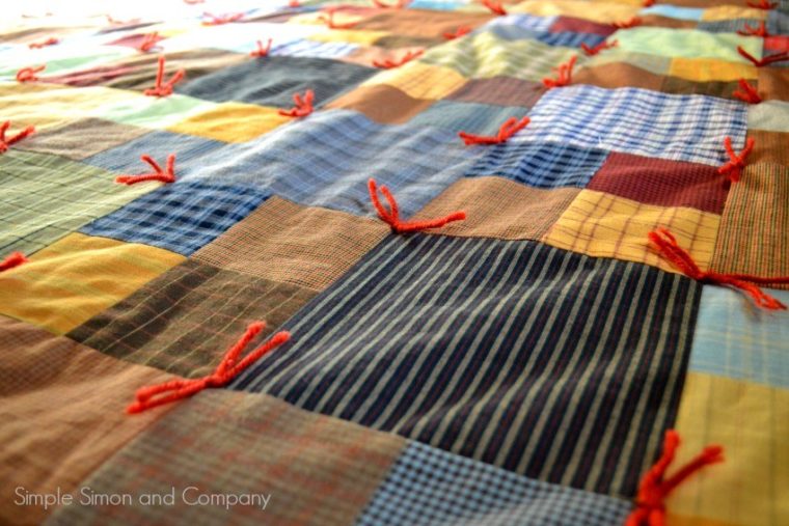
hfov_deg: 53.1
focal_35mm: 36
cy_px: 263
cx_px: 394
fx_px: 789
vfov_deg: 36.9
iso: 1600
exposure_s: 1/125
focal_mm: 24
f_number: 4.5
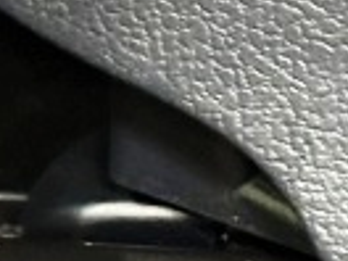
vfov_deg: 4.0
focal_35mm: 372
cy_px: 84
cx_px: 1213
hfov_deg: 4.9
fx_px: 3740
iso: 640
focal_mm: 6.86
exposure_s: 1/30
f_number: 1.78
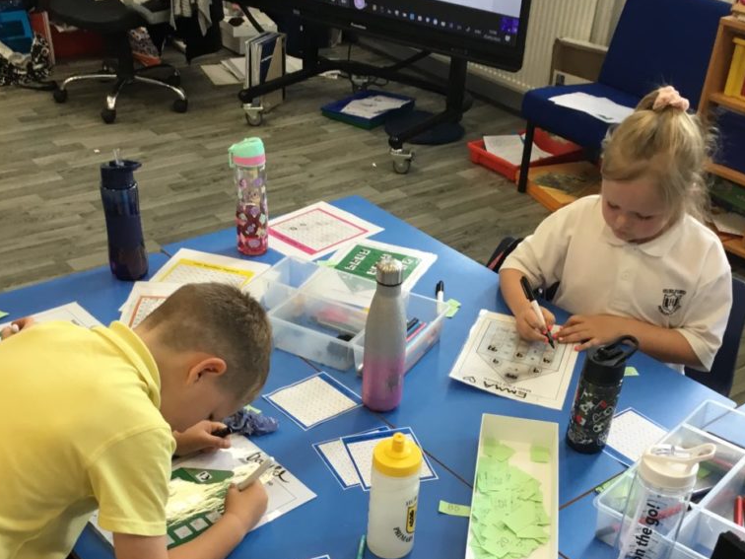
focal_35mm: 42
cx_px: 370
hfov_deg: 44.8
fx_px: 904
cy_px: 479
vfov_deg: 33.0
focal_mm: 3.3
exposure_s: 1/33
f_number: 2.4
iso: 32
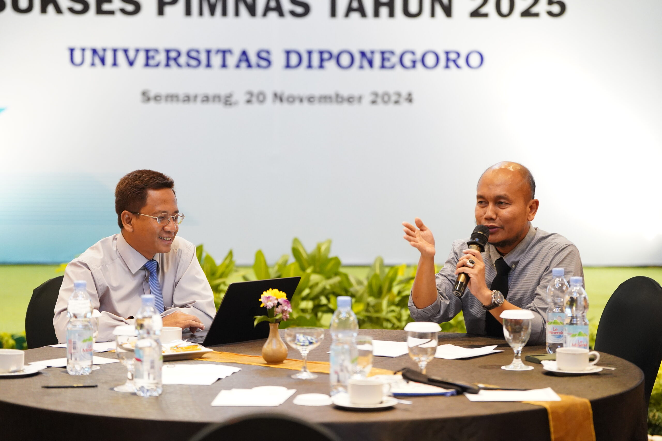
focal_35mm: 107
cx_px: 331
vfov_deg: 12.8
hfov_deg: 19.1
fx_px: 1968
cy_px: 220
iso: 6400
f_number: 2.8
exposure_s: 1/200
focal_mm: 107
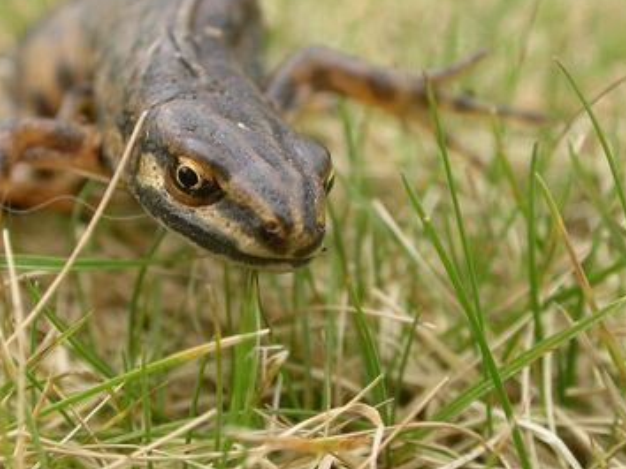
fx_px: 1825
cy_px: 188
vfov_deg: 14.6
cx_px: 224
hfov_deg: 19.4
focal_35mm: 101
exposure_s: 1/139
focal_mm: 14.6
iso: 100
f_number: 4.7
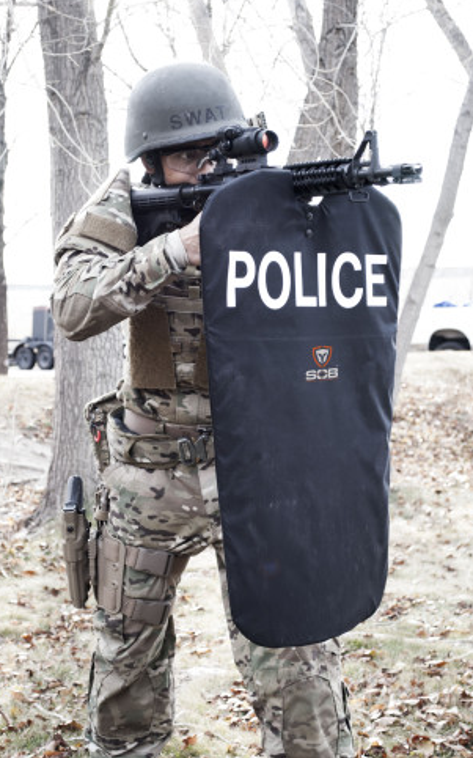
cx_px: 230
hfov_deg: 18.2
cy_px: 385
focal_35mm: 72
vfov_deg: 28.8
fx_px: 1476
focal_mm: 45
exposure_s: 1/50
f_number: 5.3
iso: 200
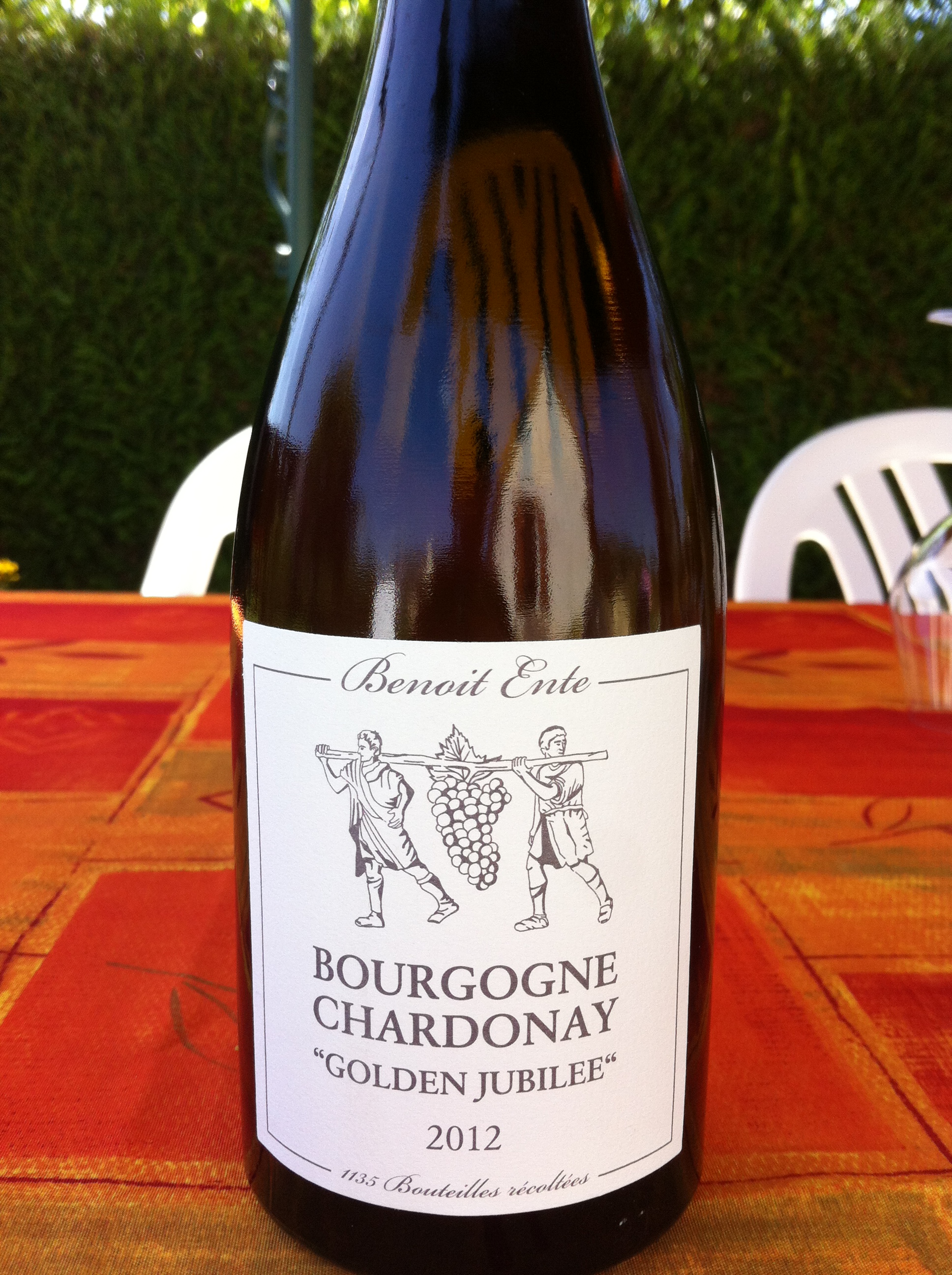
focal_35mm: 35
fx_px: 1287
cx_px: 476
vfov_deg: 52.7
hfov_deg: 40.6
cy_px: 638
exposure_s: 1/287
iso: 80
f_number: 2.8
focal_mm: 3.85
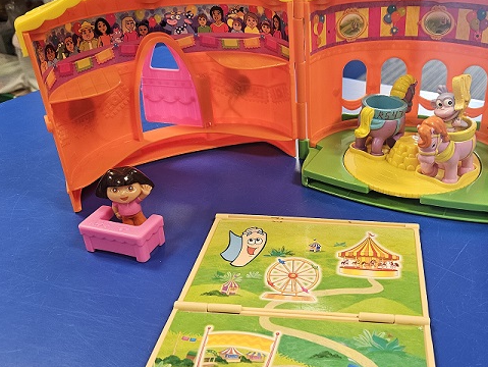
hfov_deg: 50.5
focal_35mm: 36
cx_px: 323
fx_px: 508
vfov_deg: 39.7
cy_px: 177
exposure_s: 1/100
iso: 200
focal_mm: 5.4
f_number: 1.8
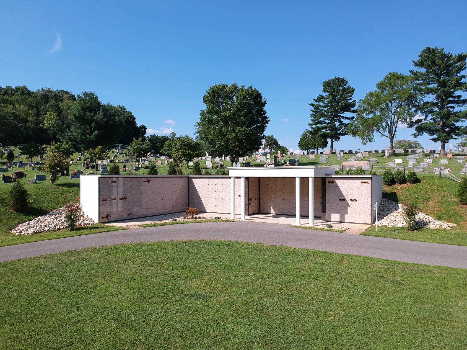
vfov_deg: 54.9
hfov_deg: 69.4
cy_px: 175
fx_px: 337
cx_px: 234
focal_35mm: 25
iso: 100
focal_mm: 4.49
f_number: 2.6
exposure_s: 1/1000
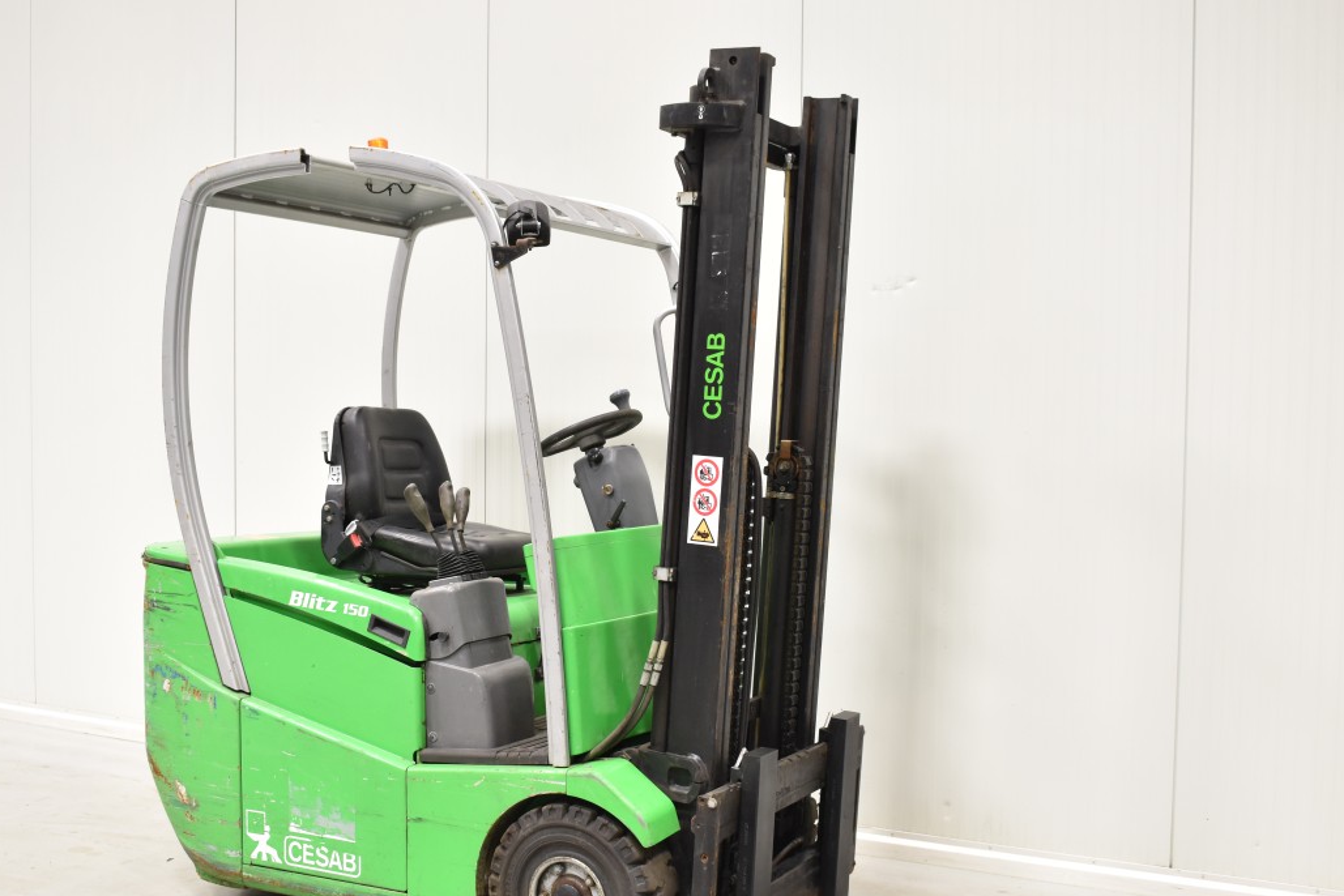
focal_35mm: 42
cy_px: 520
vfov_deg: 31.8
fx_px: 1568
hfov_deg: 46.4
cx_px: 645
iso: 1000
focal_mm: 24
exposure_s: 1/20
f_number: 5
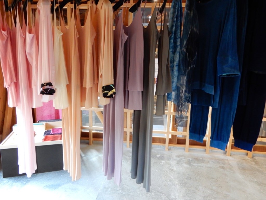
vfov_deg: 56.8
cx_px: 133
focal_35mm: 24
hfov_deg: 71.6
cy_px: 100
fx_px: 184
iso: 400
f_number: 3.4
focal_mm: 4.3
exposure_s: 1/13
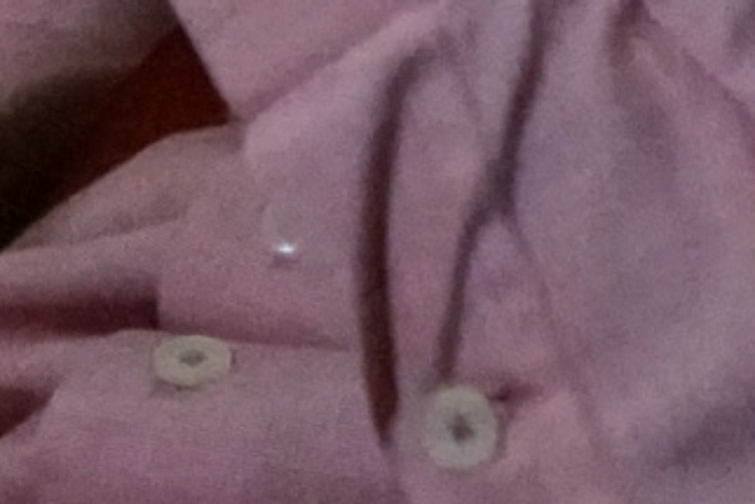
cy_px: -928
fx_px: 20393
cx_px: 734
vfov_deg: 1.4
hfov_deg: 2.1
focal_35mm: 972
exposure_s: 1/100
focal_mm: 91
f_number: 4
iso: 12800
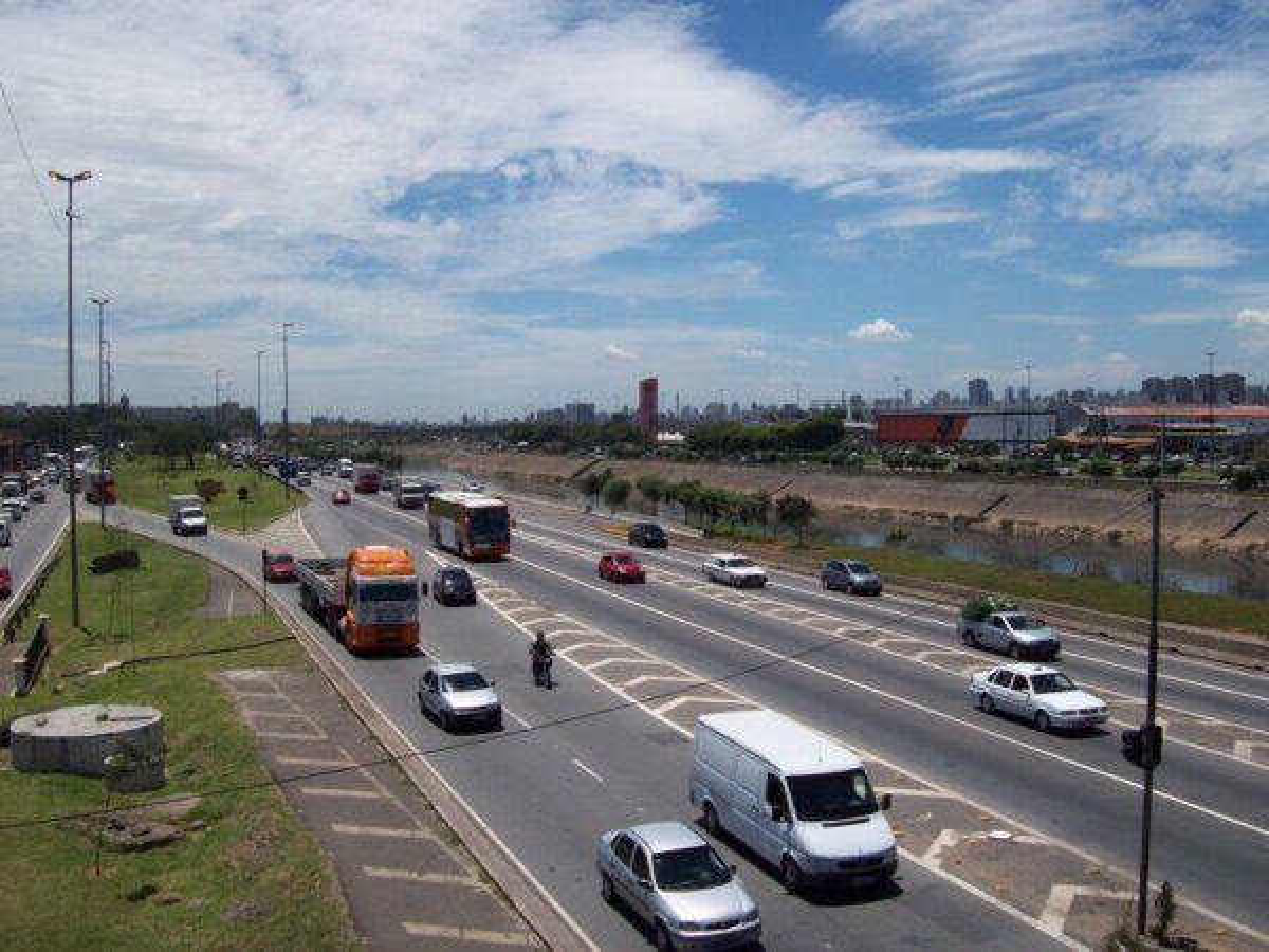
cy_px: 476
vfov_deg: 39.7
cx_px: 634
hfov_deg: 51.4
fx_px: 1320
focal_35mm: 36
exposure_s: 1/1122
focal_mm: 6
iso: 80
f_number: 4.8
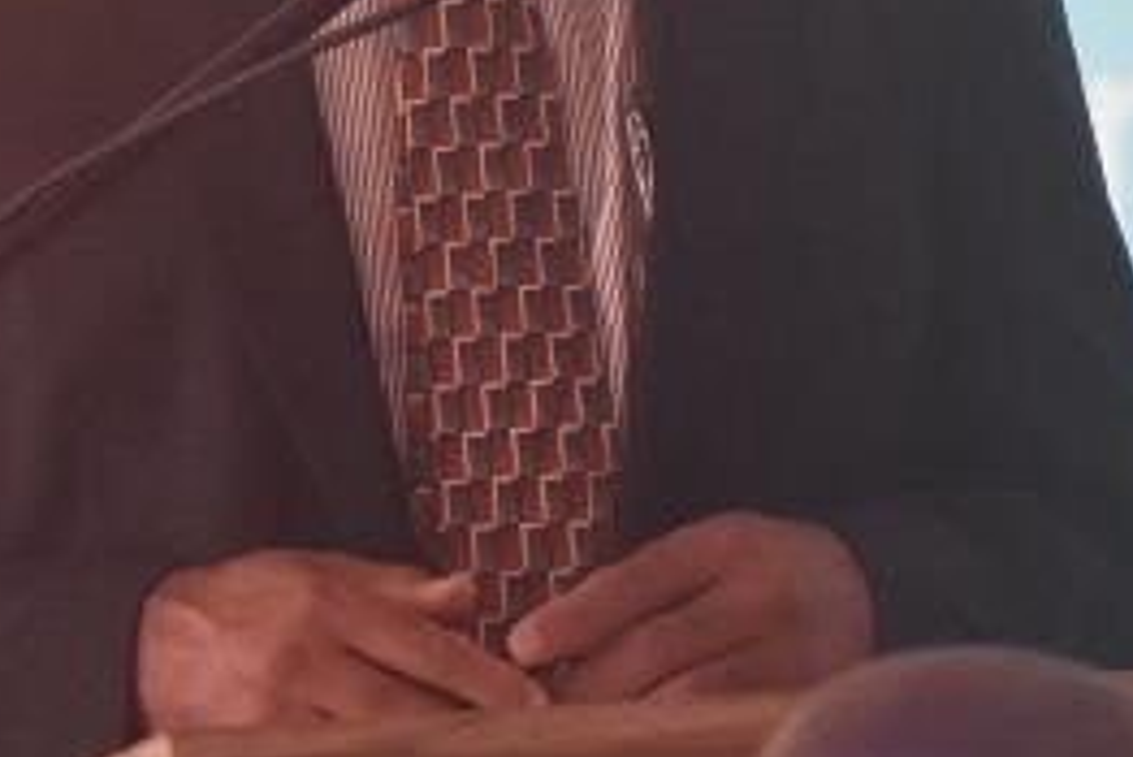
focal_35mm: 1172
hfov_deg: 1.8
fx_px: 36904
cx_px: 484
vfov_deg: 1.2
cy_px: 177
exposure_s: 1/640
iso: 1600
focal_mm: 200
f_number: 2.8
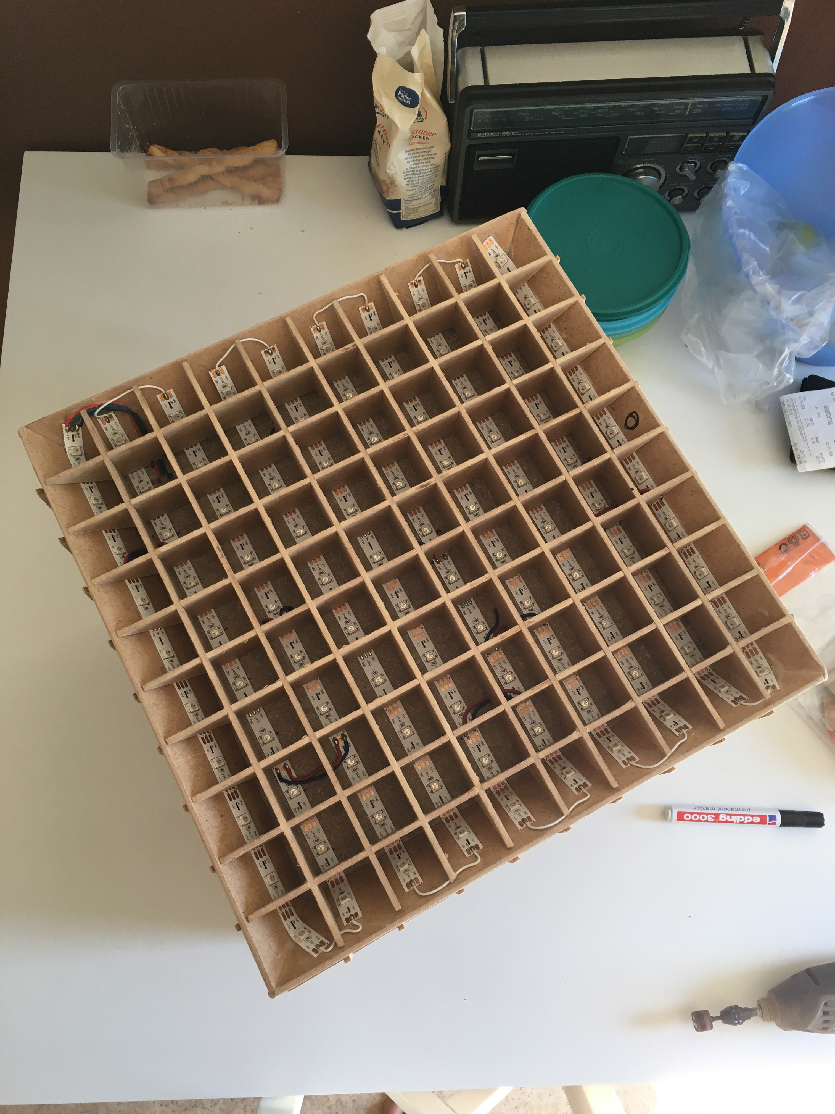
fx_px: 933
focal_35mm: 29
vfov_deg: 61.7
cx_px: 418
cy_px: 557
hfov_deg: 48.2
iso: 25
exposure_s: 1/33
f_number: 2.2
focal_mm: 4.15
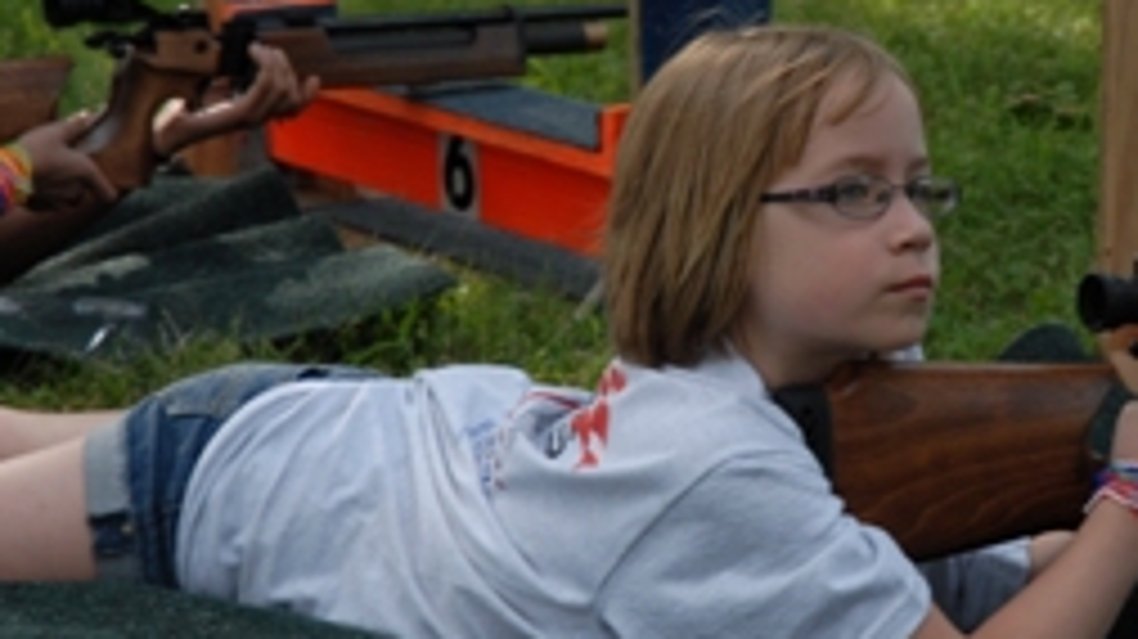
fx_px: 5700
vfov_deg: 6.4
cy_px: 266
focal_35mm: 189
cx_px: 810
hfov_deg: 11.4
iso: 200
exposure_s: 1/60
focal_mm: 70
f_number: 8
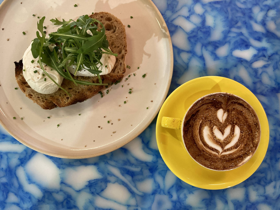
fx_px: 226
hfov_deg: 63.4
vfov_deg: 49.7
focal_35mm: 28
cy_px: 105
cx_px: 140
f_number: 1.8
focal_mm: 3.99
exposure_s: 1/50
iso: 200
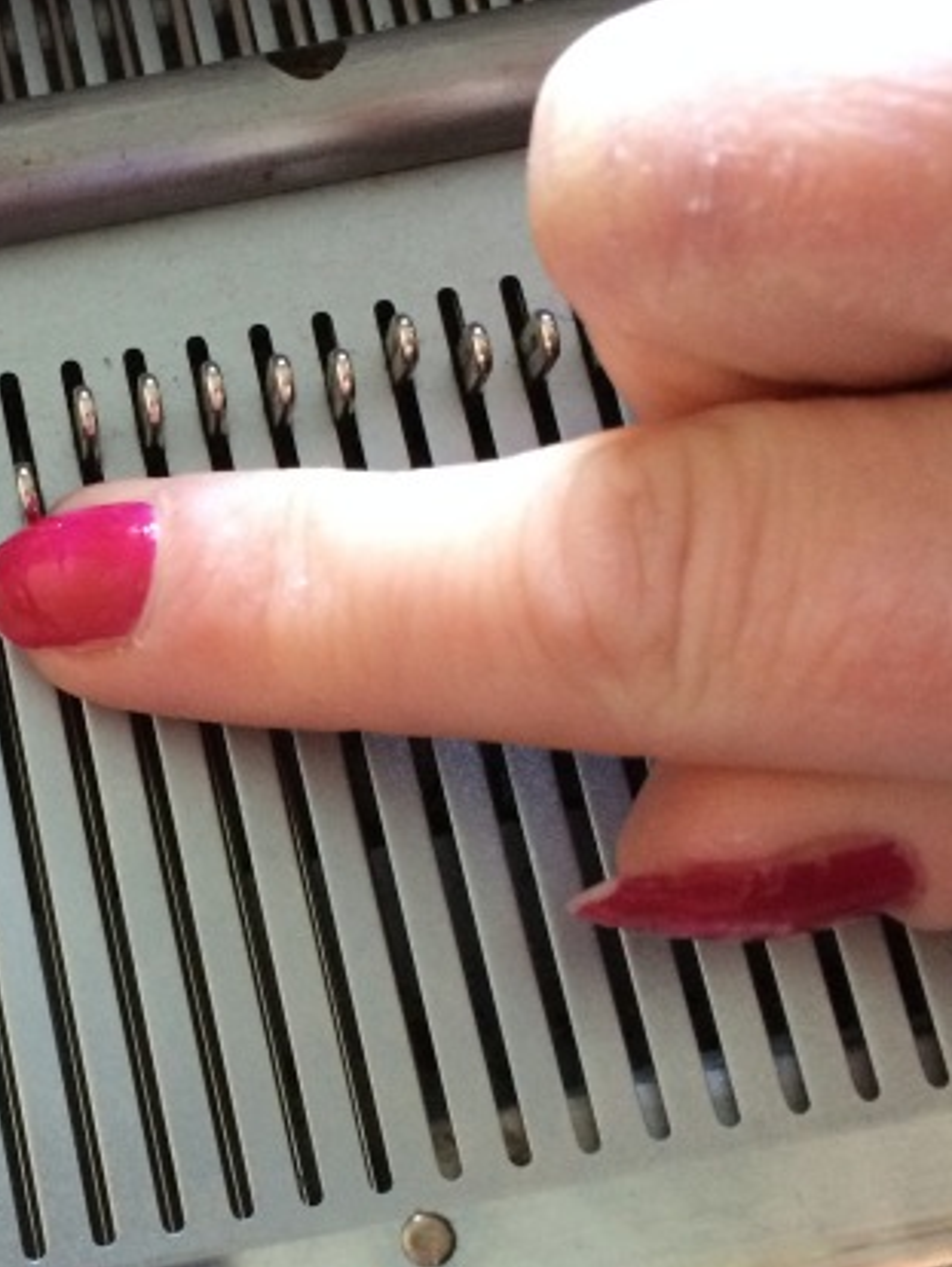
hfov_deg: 25.2
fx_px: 2051
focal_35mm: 56
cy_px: 634
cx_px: 64
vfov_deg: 34.3
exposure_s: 1/17
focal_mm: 4.15
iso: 320
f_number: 2.2
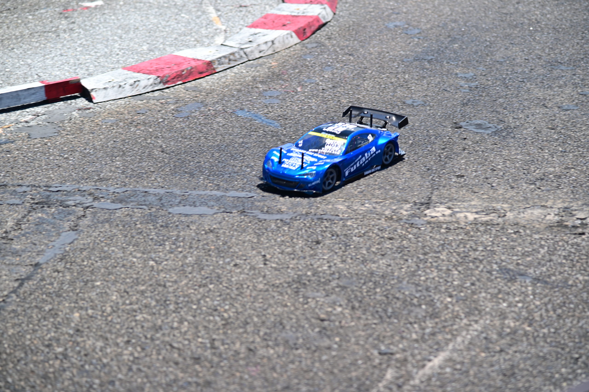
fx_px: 1962
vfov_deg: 11.4
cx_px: 294
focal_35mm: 120
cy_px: 196
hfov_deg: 17.1
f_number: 4
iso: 100
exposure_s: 1/640
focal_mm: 120
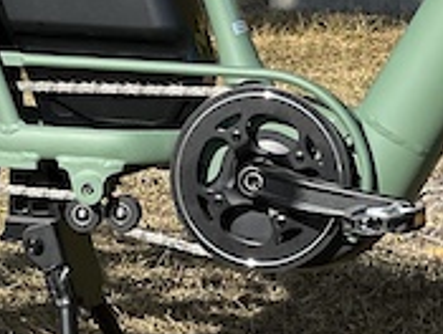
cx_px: 304
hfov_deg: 5.6
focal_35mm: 351
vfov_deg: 4.2
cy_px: 35
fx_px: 4501
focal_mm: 9
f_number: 2.8
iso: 32
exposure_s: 1/479
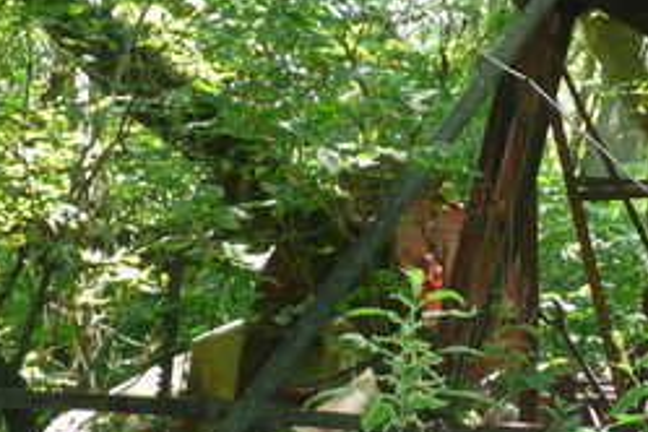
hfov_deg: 14.7
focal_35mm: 138
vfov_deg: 9.9
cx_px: 588
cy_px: 164
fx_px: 2484
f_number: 4.2
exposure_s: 1/30
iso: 125
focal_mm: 7.8
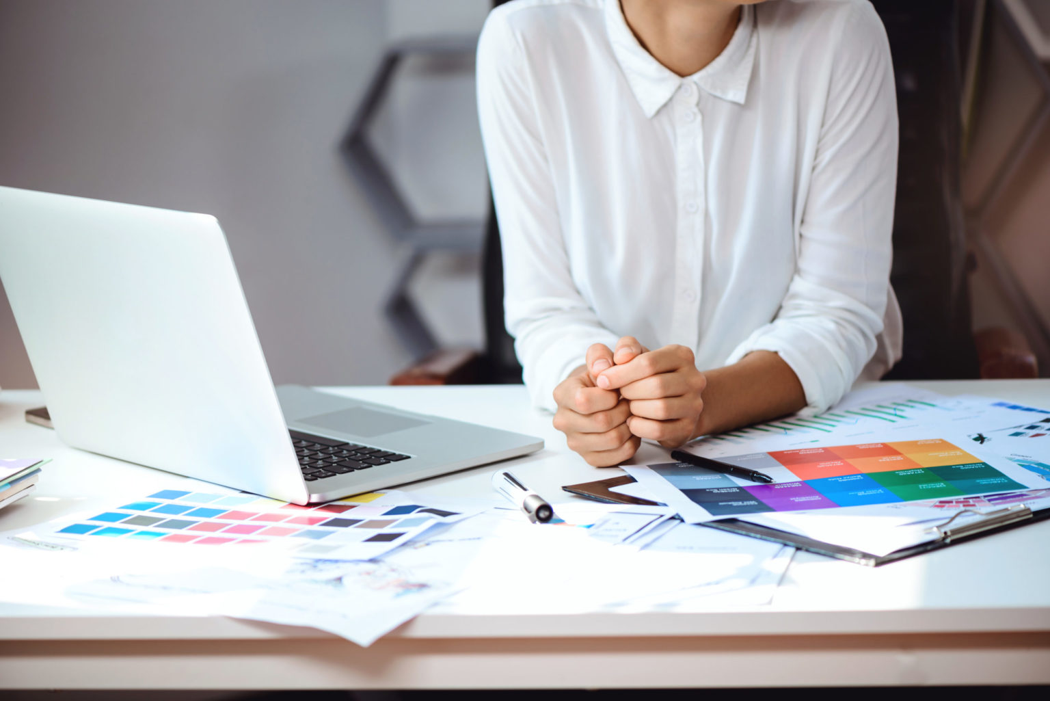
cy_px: 350
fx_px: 3063
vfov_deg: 13.0
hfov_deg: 19.5
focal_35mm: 105
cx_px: 525
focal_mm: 105
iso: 125
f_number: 2.8
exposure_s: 1/125
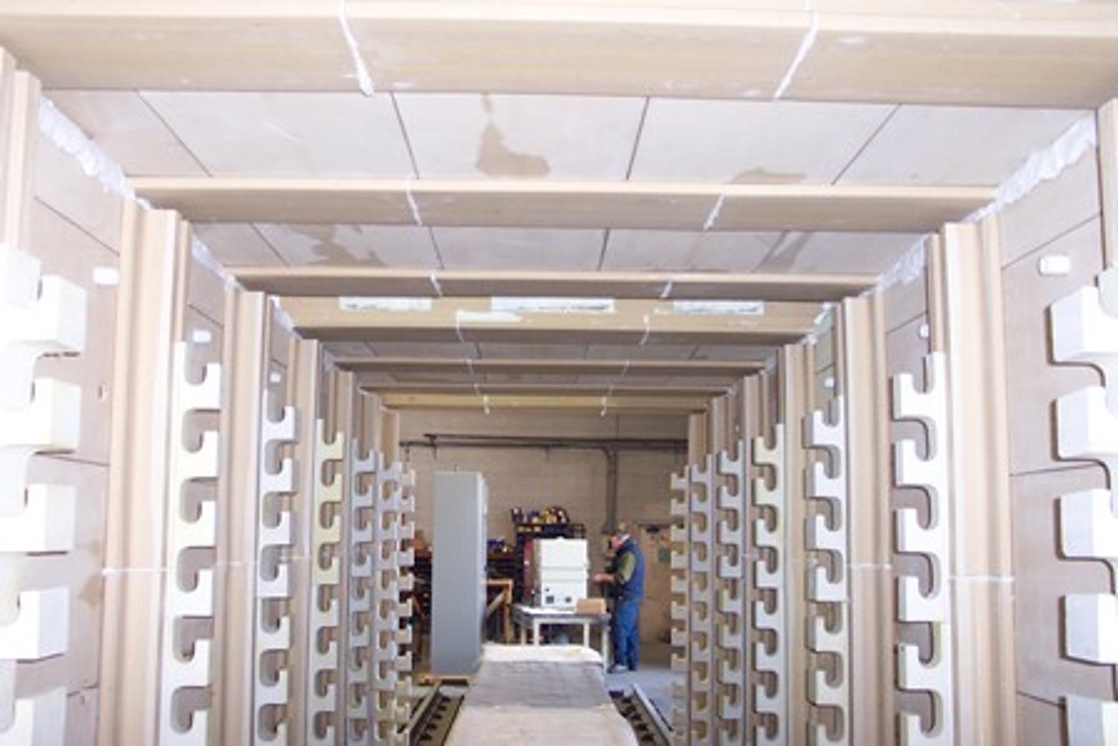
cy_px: 373
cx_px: 559
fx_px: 1180
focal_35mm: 38
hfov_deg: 50.7
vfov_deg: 35.1
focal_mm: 8
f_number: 2.8
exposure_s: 1/30
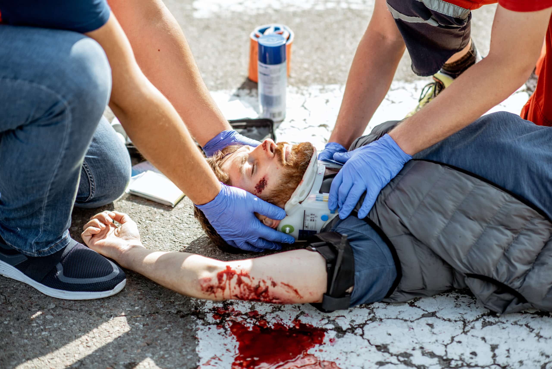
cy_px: 184
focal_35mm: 85
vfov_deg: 16.1
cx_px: 276
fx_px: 1304
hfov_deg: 23.9
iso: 200
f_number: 2.2
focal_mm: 85
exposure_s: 1/1600
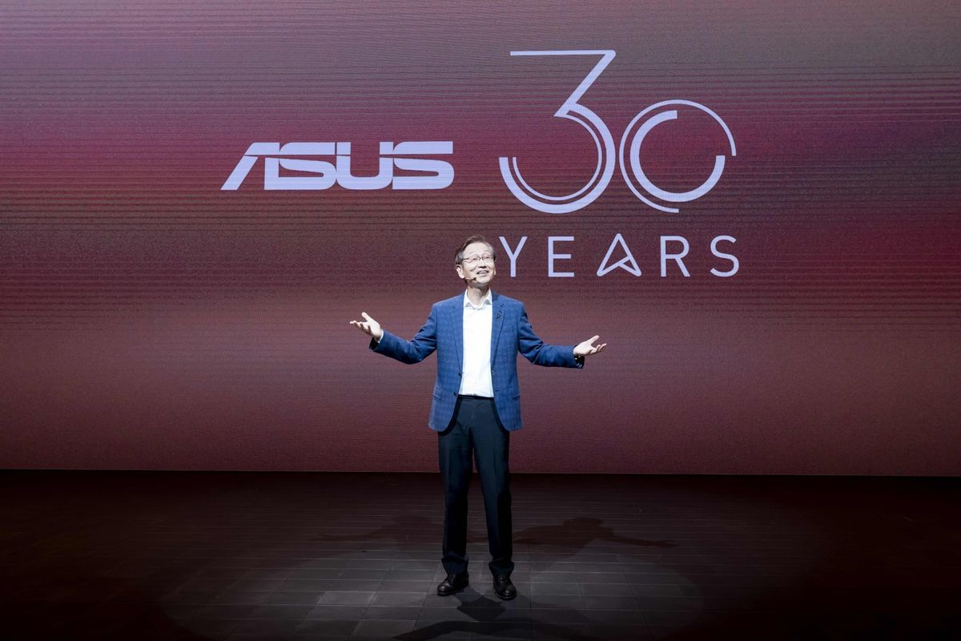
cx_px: 480
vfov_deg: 35.9
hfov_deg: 51.9
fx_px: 988
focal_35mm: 37
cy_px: 320
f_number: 7.1
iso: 2000
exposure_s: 1/125
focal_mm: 37
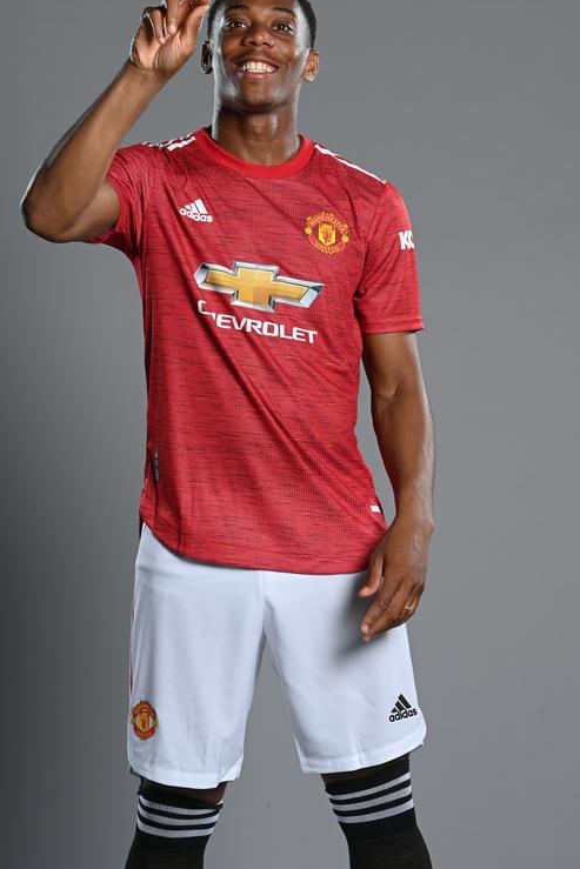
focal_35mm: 149
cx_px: 262
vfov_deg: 13.8
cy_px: 305
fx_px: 3599
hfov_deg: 9.2
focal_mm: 102
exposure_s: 1/200
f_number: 8
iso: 200
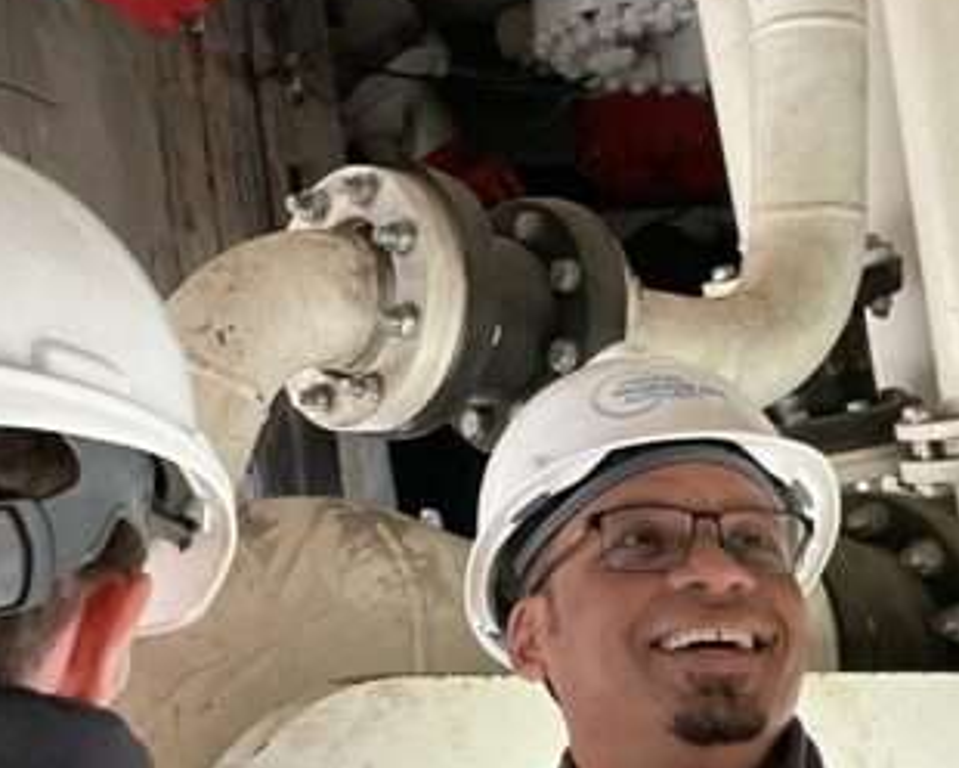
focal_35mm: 77
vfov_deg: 19.7
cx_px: 396
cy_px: 599
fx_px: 2185
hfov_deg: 24.7
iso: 400
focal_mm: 4.2
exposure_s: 1/60
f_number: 1.6
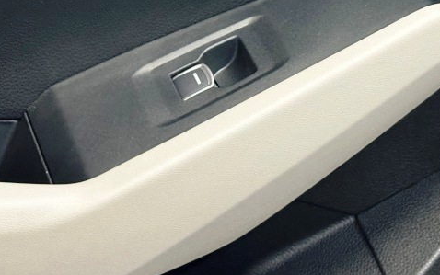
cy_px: -62
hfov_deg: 19.1
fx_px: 1307
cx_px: 262
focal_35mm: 109
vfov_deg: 11.7
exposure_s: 1/40
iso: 500
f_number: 1.78
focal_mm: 6.86
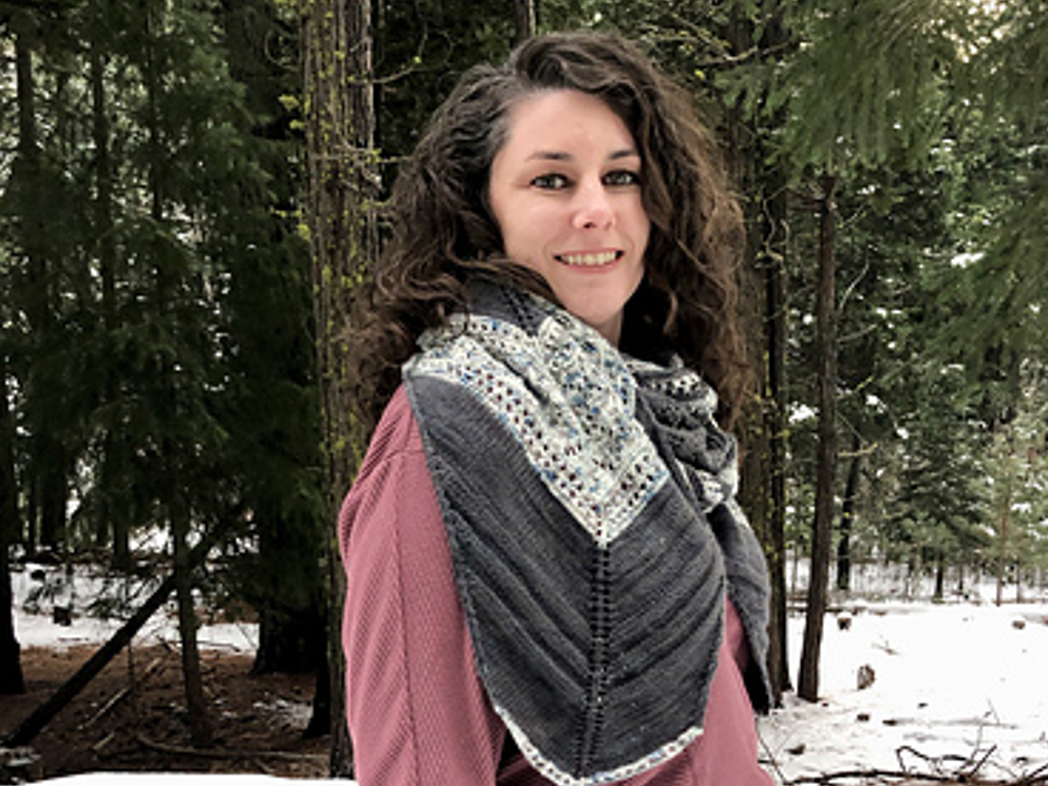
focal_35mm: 38
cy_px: 530
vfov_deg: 37.3
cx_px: 531
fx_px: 1150
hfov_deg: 49.0
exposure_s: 1/120
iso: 125
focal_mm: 3.99
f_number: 1.8
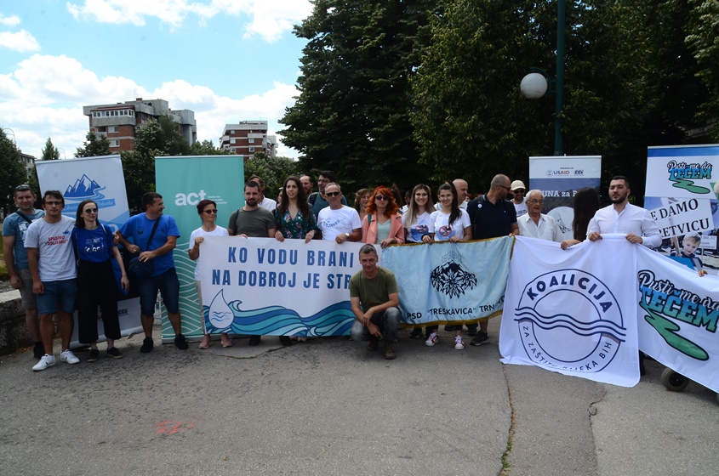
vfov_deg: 47.8
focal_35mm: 27
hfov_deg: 67.5
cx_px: 360
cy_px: 238
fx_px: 538
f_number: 20
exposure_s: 1/250
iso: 800
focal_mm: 18
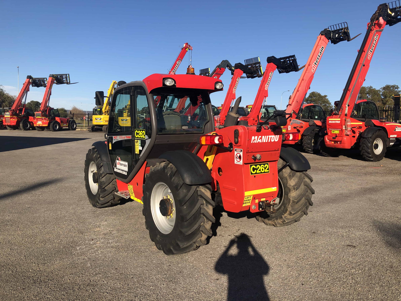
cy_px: 150
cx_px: 200
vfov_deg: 49.7
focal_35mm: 28
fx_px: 324
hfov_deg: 63.4
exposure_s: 1/1715
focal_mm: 4
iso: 20
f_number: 1.8
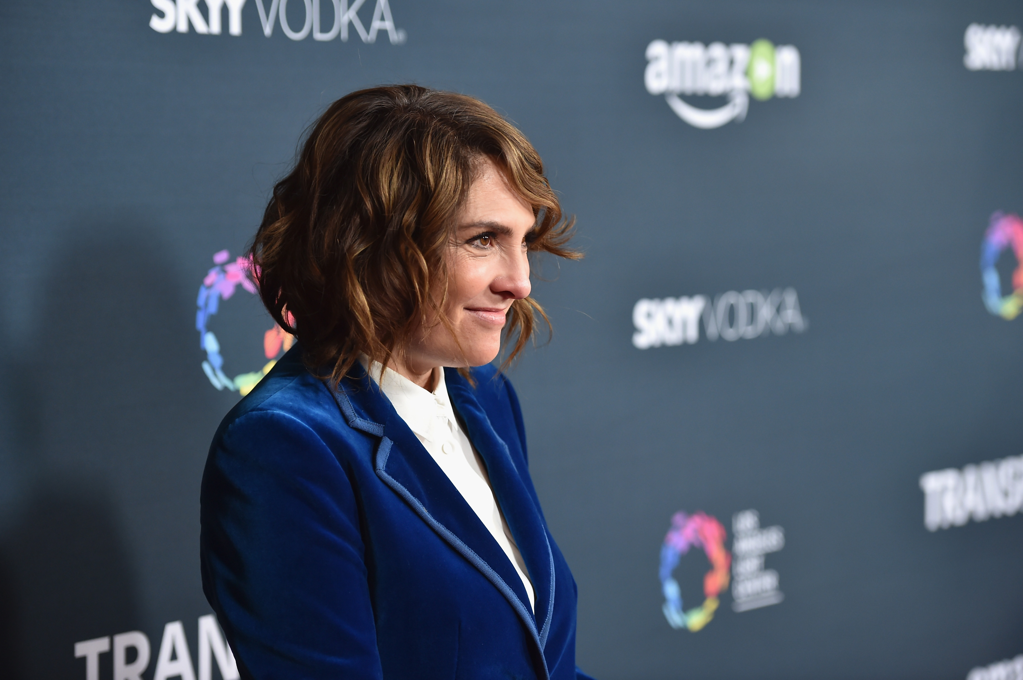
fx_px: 3122
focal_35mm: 110
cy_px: 340
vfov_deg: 12.4
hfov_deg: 18.6
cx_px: 512
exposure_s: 1/320
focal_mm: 110
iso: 1600
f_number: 4
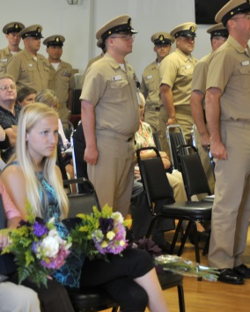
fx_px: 1025
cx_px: 92
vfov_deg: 17.2
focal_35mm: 111
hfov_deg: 13.9
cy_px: 81
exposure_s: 1/25
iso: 200
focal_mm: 35
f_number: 2.8
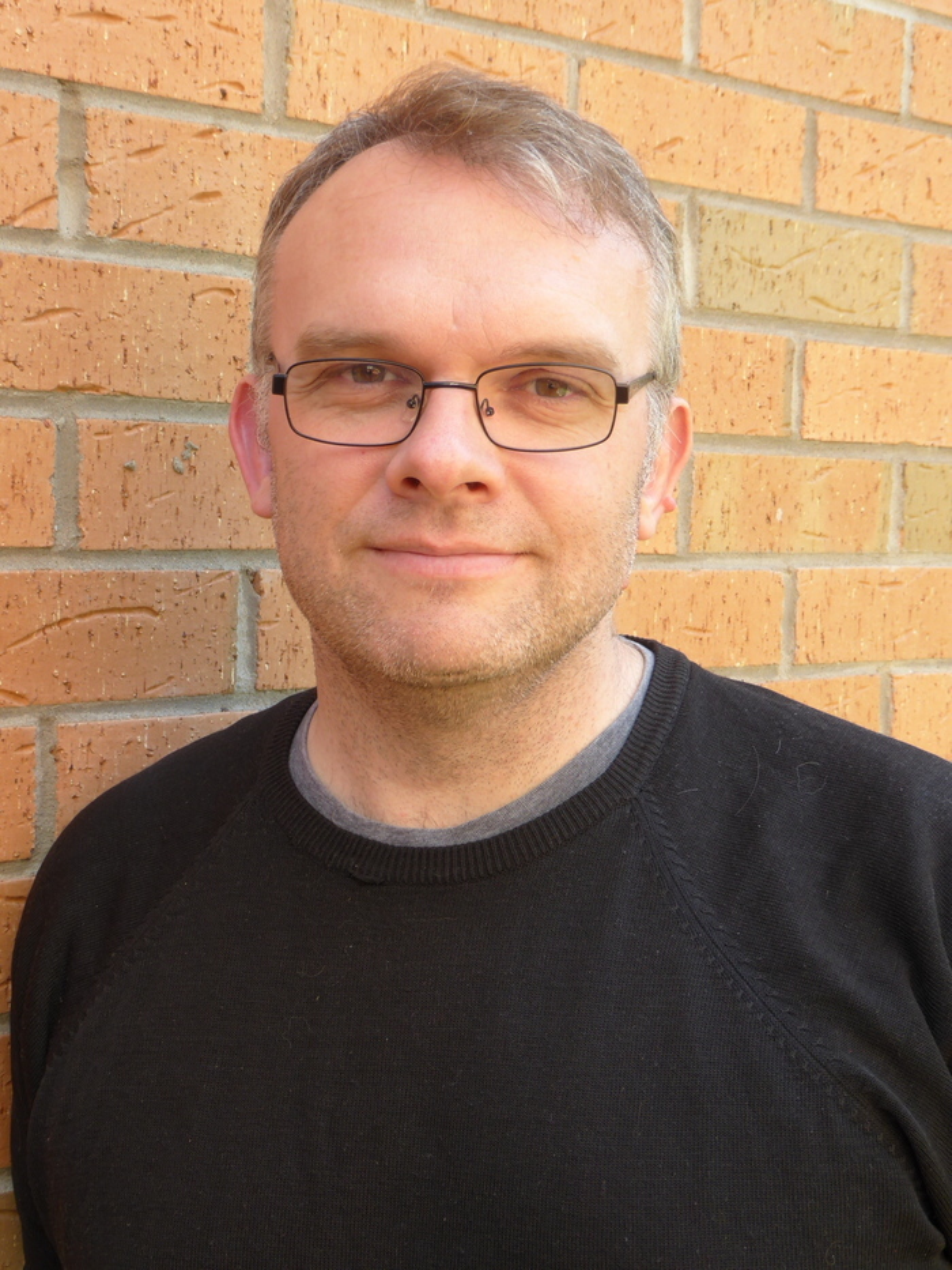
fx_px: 2236
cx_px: 476
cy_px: 635
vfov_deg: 31.7
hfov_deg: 24.0
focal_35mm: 61
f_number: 4.3
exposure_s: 1/50
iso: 80
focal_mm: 10.9
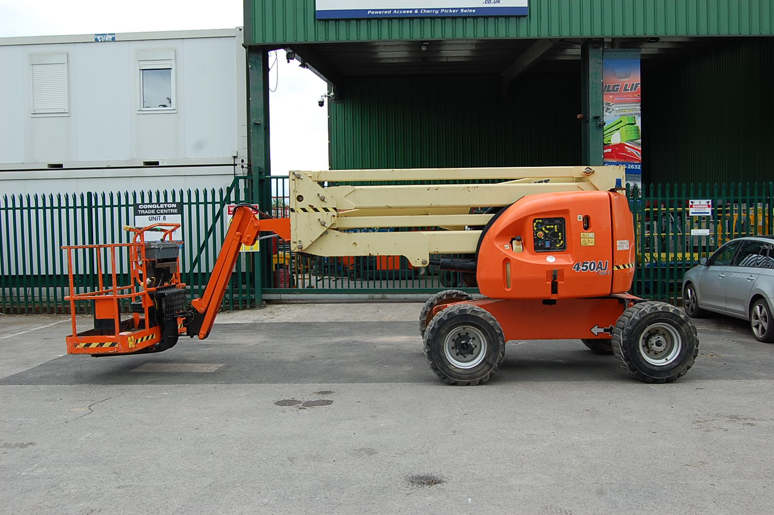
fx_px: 741
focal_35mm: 34
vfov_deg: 38.3
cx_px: 387
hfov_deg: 55.1
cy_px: 258
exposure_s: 1/200
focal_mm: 23
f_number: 7.1
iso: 200
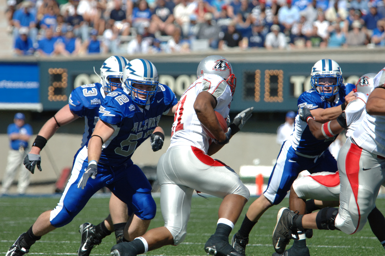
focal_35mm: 420
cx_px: 192
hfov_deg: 4.9
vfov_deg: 3.3
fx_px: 4486
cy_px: 128
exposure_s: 1/2000
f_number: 5.3
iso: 400
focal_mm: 280
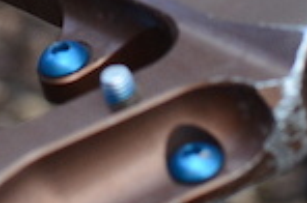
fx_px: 2414
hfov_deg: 7.3
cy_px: -81
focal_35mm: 284
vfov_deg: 4.8
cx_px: 66
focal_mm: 35
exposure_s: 1/1250
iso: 1250
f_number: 4.5
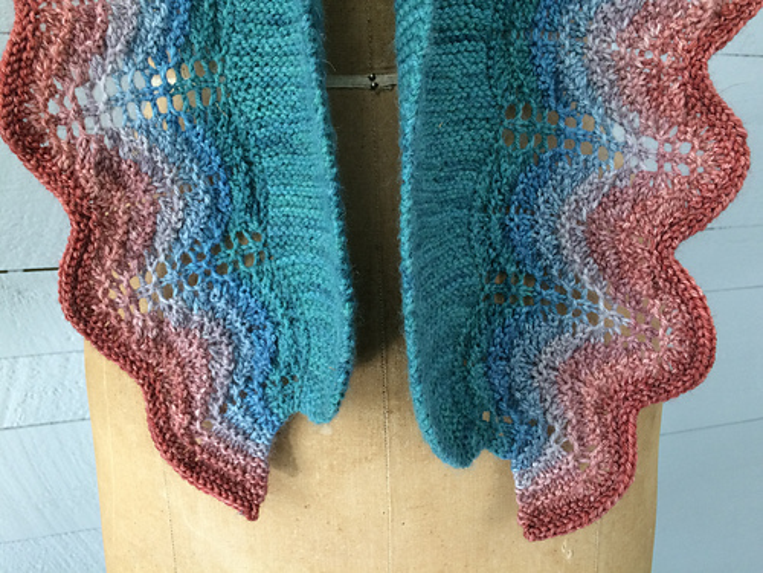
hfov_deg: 61.7
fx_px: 639
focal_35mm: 29
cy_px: 286
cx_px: 382
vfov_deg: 48.2
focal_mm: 4.15
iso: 100
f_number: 2.2
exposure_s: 1/30
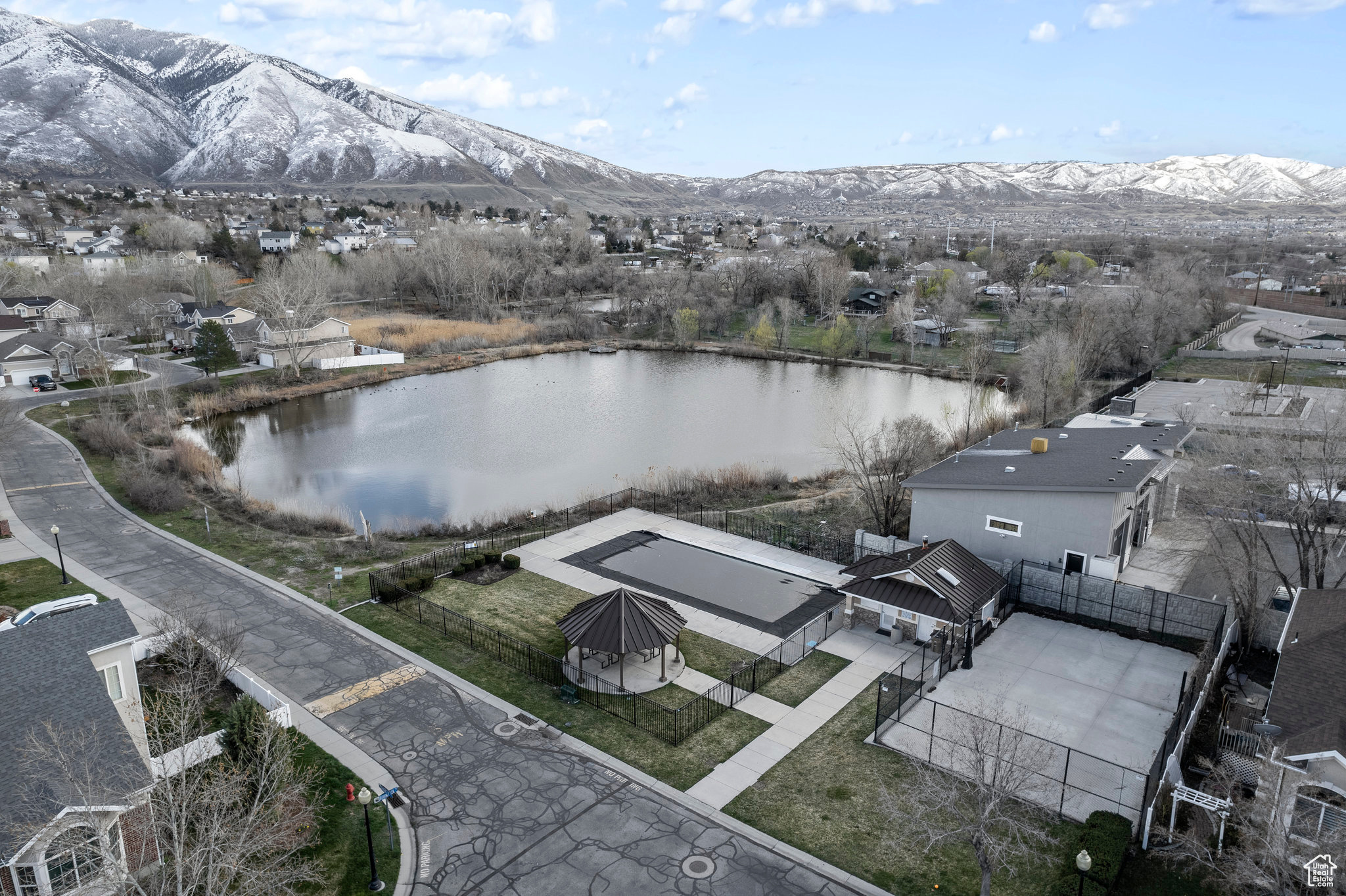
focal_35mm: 22
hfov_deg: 78.6
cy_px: 448
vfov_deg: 57.2
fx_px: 822
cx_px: 673
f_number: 2.8
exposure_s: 1/400
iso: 100
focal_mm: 8.38
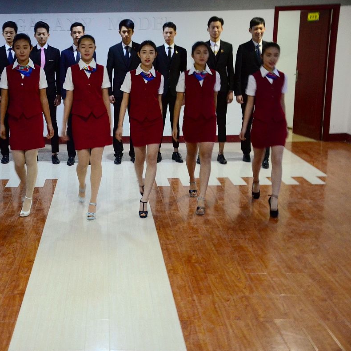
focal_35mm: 58
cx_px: 93
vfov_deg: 29.6
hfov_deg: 29.1
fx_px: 665
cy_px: 175
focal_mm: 30
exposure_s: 1/25
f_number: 4.2
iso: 1600
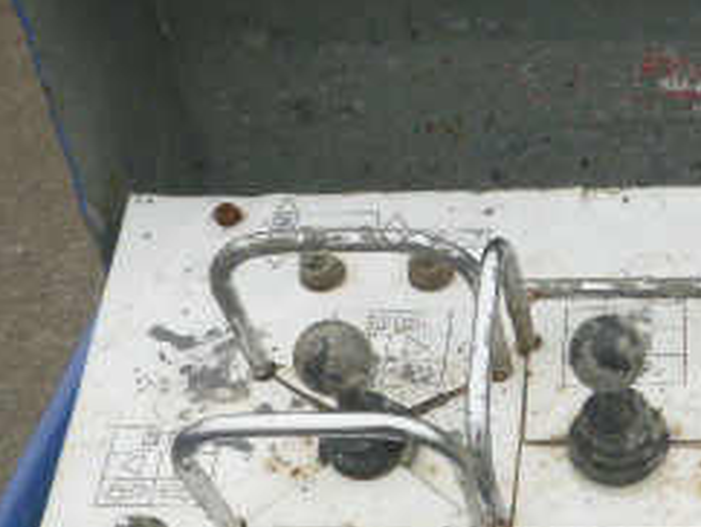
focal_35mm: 66
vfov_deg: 21.6
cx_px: 713
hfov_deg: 27.5
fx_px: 1338
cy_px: 504
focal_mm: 4.5
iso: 100
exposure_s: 1/250
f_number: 3.9
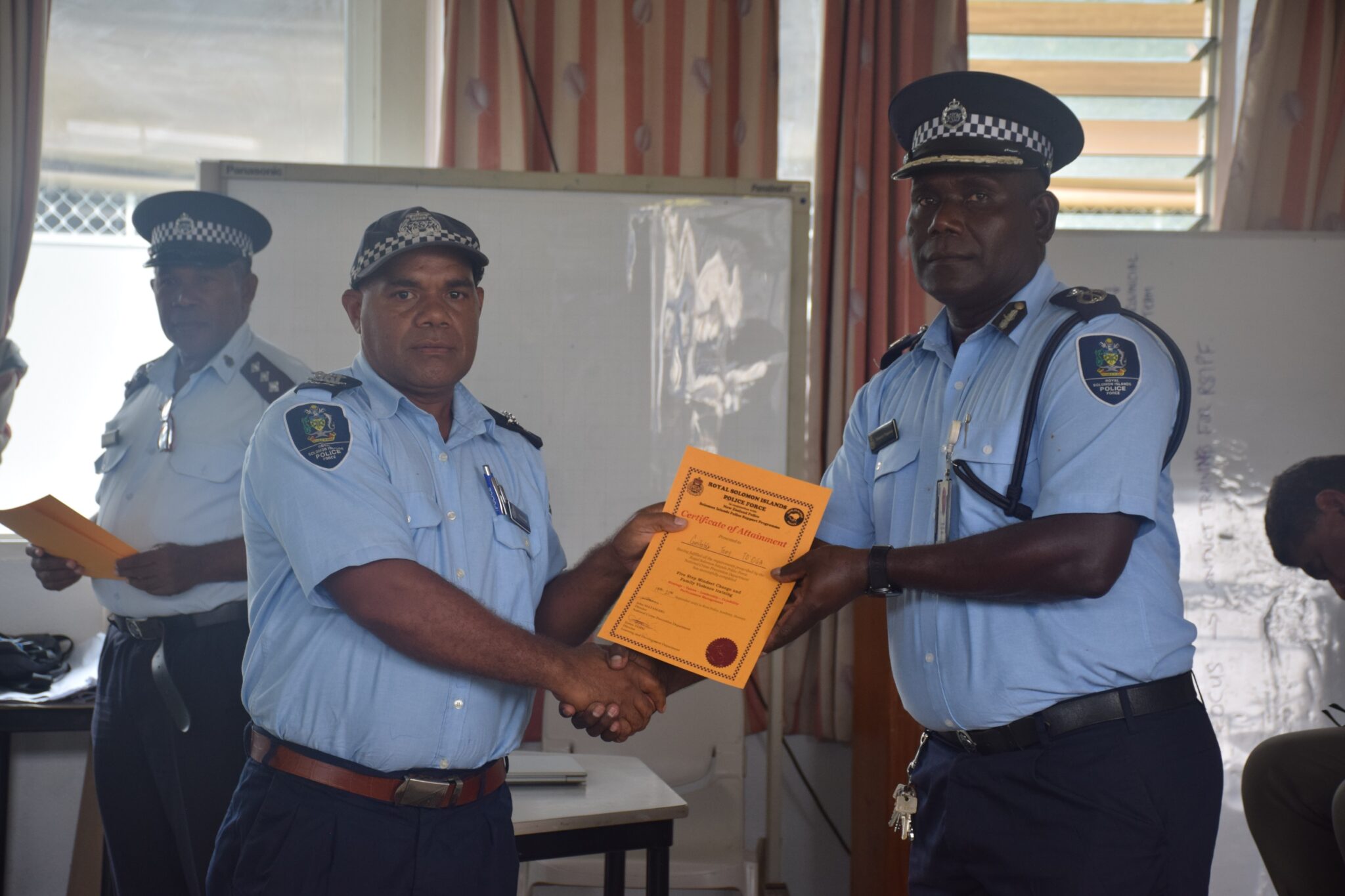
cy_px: 448
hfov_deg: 26.0
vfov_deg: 17.5
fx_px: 2914
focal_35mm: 78
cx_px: 672
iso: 400
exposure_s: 1/100
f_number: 5
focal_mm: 52
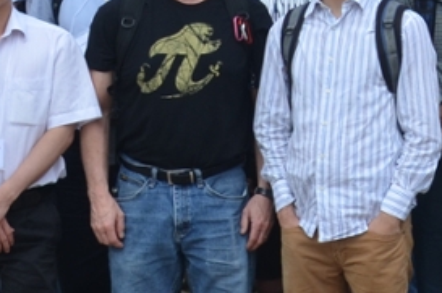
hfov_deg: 9.5
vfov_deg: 6.4
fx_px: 2623
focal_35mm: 214
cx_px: 552
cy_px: -36
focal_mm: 26
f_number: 8
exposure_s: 1/250
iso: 140
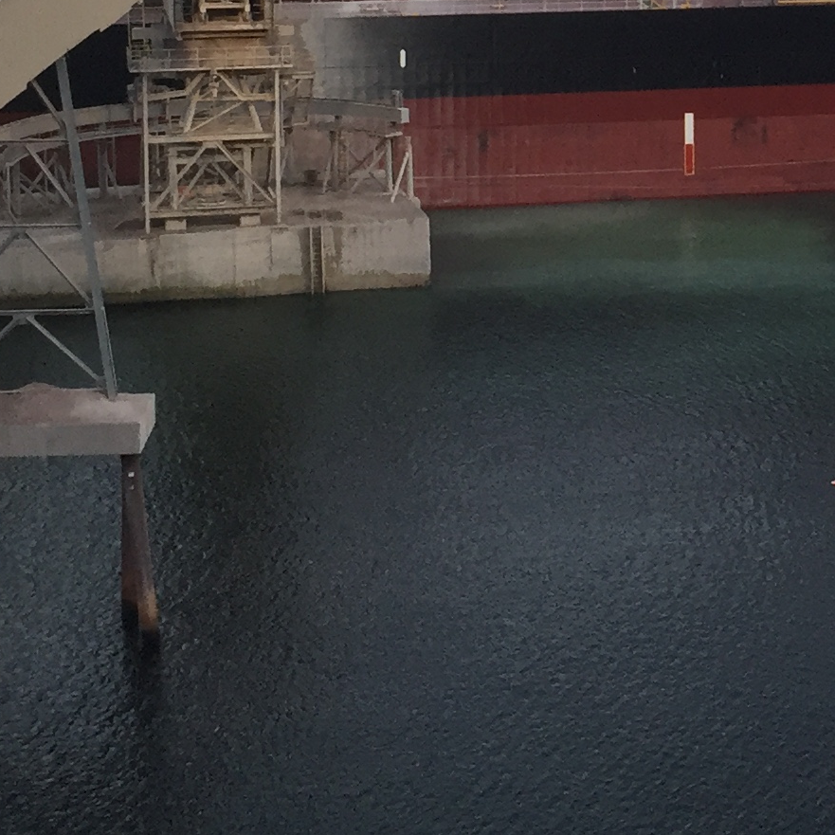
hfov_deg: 18.0
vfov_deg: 17.7
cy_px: -56
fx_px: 2593
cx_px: 774
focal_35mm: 95
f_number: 2.2
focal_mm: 4.15
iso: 32
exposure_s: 1/40
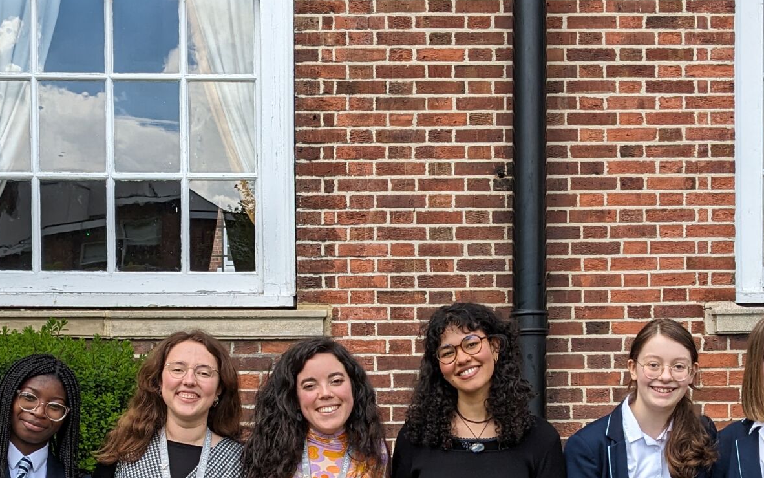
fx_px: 1291
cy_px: 427
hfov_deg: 32.9
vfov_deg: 20.5
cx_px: 332
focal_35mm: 62
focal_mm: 4.38
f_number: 1.73
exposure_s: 1/1114
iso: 55
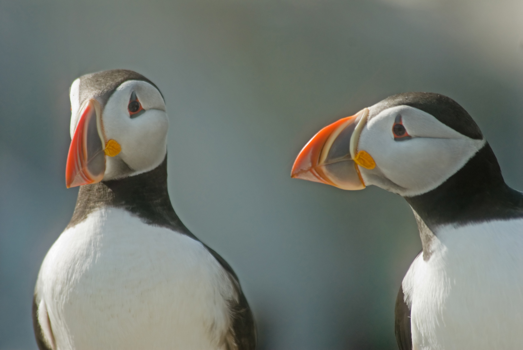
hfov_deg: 3.4
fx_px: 8728
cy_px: 175
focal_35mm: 600
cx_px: 262
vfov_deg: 2.3
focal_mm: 400
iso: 200
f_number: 5.6
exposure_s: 1/500
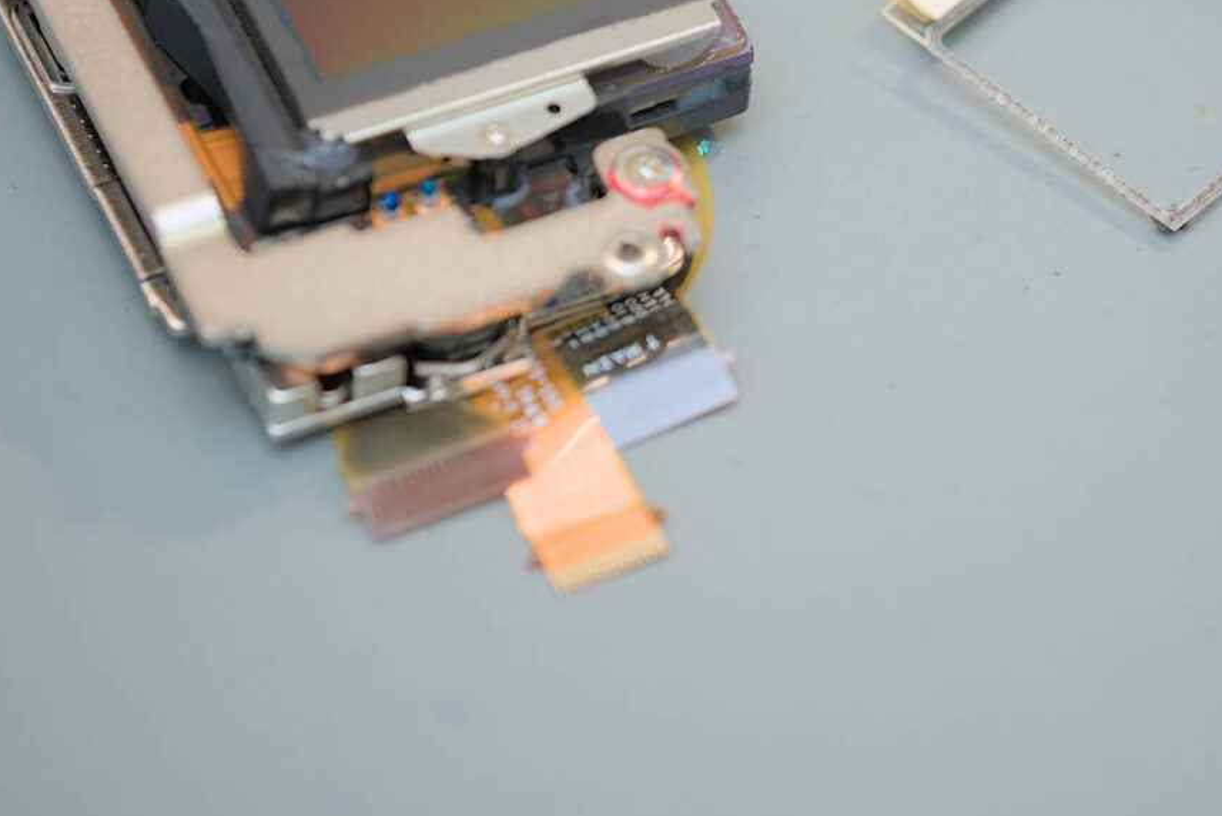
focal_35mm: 215
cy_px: 153
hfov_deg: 9.6
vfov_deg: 6.4
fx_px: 7300
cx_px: 737
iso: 800
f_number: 2.8
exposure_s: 1/125
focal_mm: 80
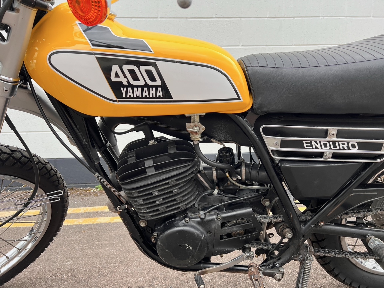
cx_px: 192
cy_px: 144
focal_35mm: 26
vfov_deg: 53.1
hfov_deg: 67.3
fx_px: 288
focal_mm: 5.7
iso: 50
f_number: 1.5
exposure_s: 1/379
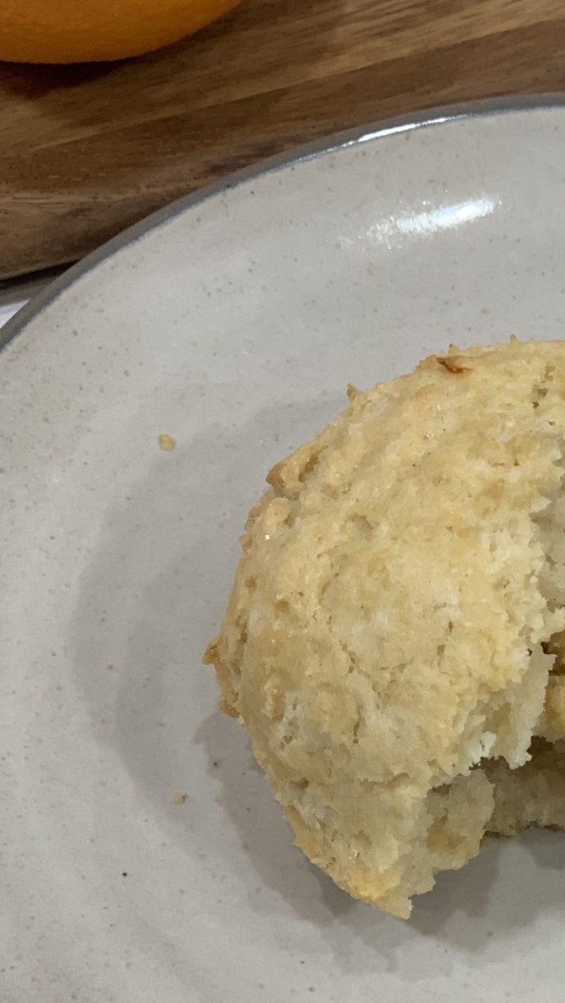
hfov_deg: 12.3
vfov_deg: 21.9
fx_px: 2583
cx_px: 586
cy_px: 652
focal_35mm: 97
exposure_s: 1/120
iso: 100
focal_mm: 6
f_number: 2.4
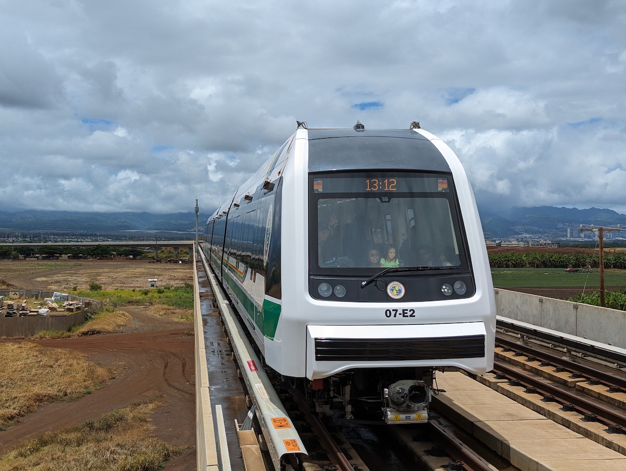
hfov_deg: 39.6
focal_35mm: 48
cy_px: 236
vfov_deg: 30.3
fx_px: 869
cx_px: 313
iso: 41
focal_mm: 6.81
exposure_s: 1/4000
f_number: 1.85
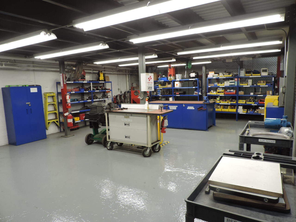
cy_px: 111
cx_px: 148
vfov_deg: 56.8
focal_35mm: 24
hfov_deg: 71.6
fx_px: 205
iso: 140
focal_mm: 4.3
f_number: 3
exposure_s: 1/30
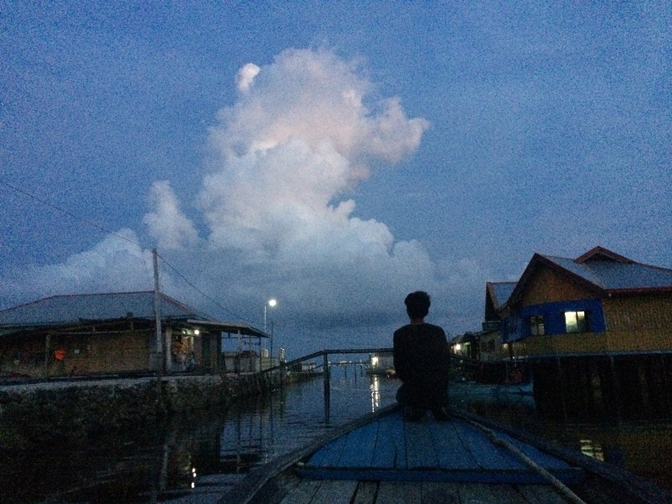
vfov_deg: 48.2
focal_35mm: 29
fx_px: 563
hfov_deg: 61.7
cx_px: 336
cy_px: 252
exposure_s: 1/15
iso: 640
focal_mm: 4.15
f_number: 2.2
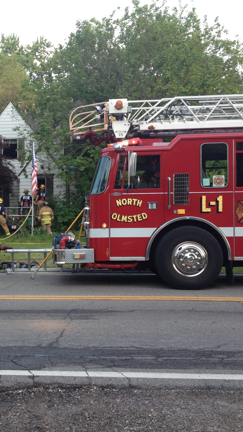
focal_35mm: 51
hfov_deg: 23.1
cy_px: 216
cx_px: 46
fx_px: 584
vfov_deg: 40.6
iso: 50
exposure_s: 1/170
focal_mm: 4.28
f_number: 2.4
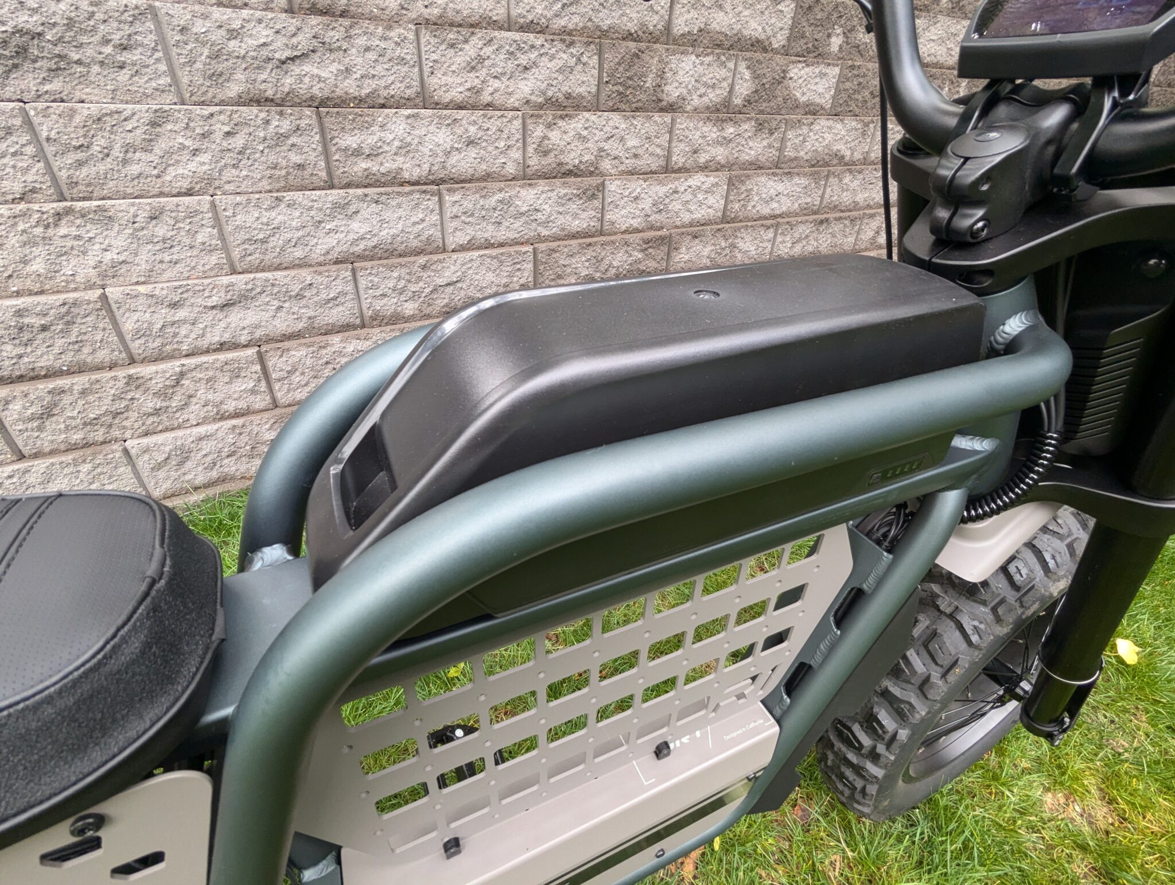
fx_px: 544
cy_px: 442
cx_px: 588
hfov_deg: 94.4
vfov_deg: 78.2
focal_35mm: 16
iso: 89
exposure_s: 1/82
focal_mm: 2.35
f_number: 2.2
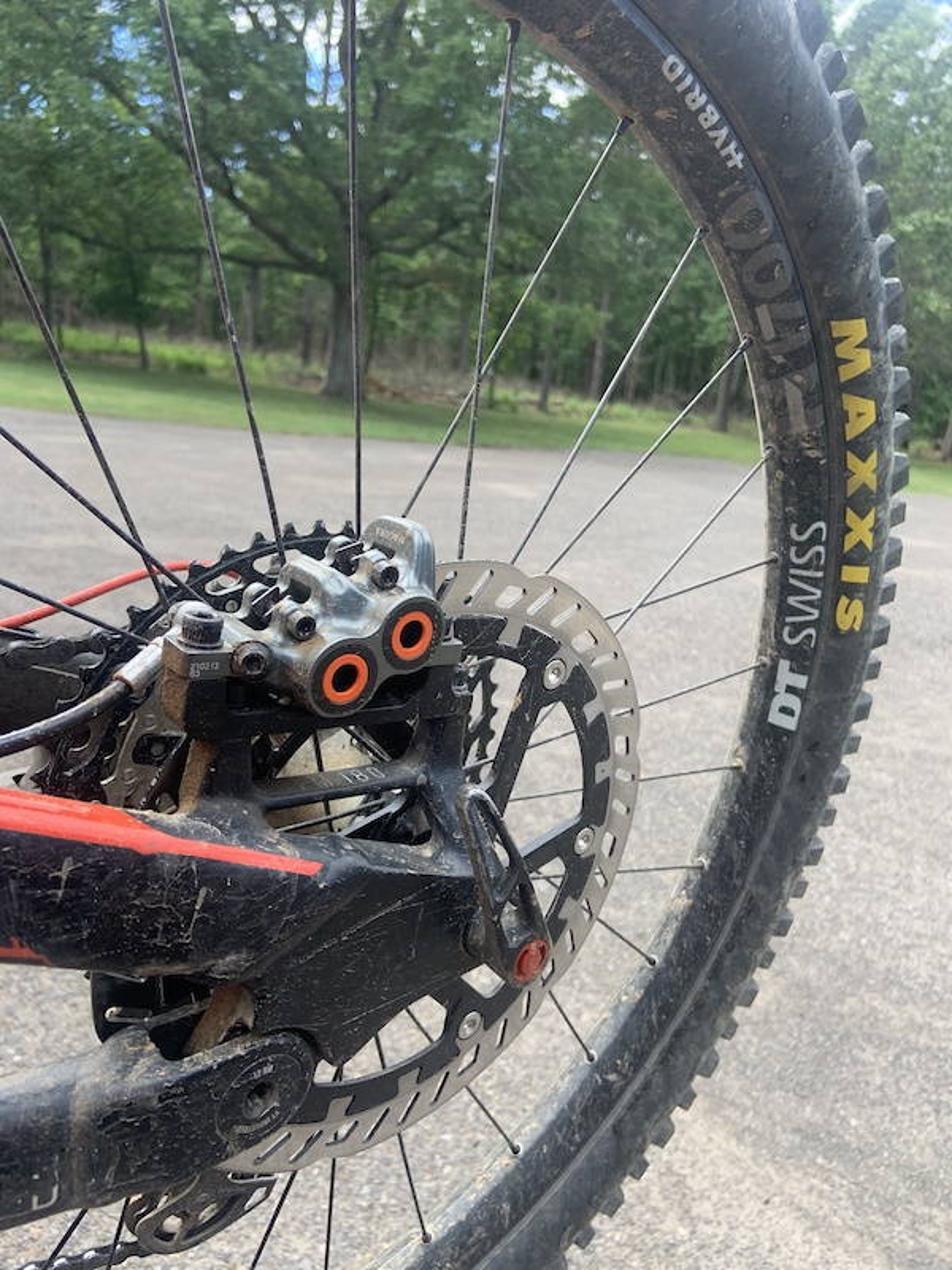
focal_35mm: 26
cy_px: 635
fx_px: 953
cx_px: 476
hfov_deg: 53.1
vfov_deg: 67.3
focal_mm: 4.25
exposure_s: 1/203
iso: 25
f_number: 1.8
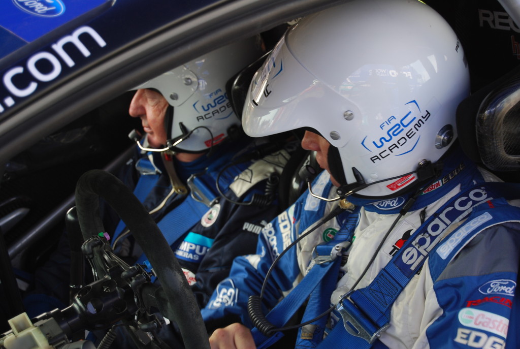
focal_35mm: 82
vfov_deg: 16.6
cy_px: 174
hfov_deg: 24.6
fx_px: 1194
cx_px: 260
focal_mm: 55
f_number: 5.6
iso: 200
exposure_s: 1/60
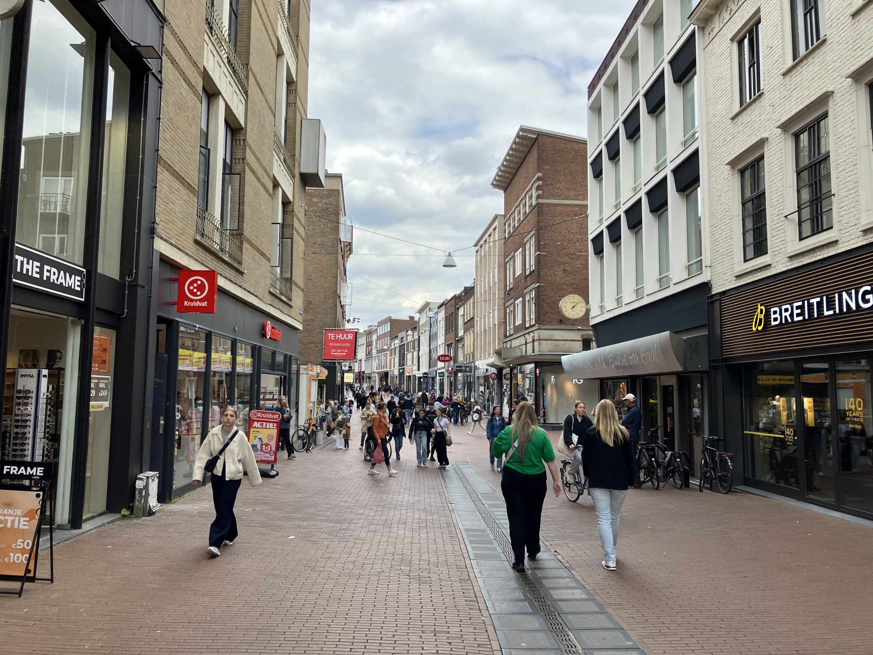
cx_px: 436
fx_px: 706
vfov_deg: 49.7
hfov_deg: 63.4
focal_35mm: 28
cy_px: 328
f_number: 1.8
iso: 32
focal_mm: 3.99
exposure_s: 1/648
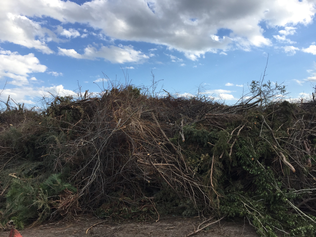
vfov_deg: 48.2
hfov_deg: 61.7
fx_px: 265
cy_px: 118
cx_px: 158
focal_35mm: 29
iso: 32
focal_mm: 4.15
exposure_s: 1/879
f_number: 2.2
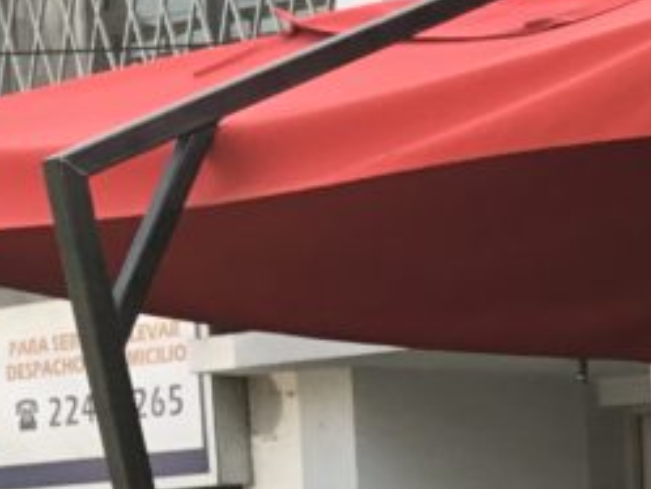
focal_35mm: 135
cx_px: 1532
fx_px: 2540
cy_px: 808
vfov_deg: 10.5
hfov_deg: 12.0
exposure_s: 1/316
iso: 20
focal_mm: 3.99
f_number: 1.8
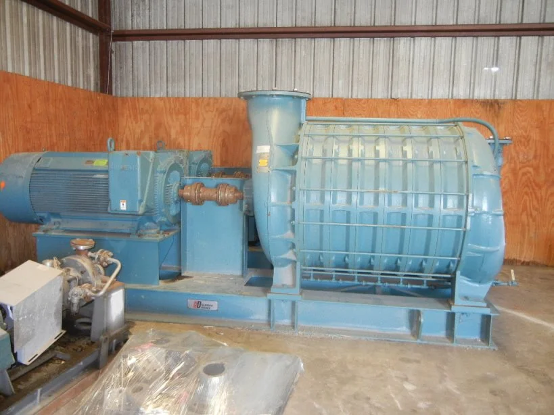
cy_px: 208
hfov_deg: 60.0
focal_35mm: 30
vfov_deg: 46.8
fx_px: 480
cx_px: 277
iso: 431
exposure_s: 1/30
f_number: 3.5
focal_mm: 5.4
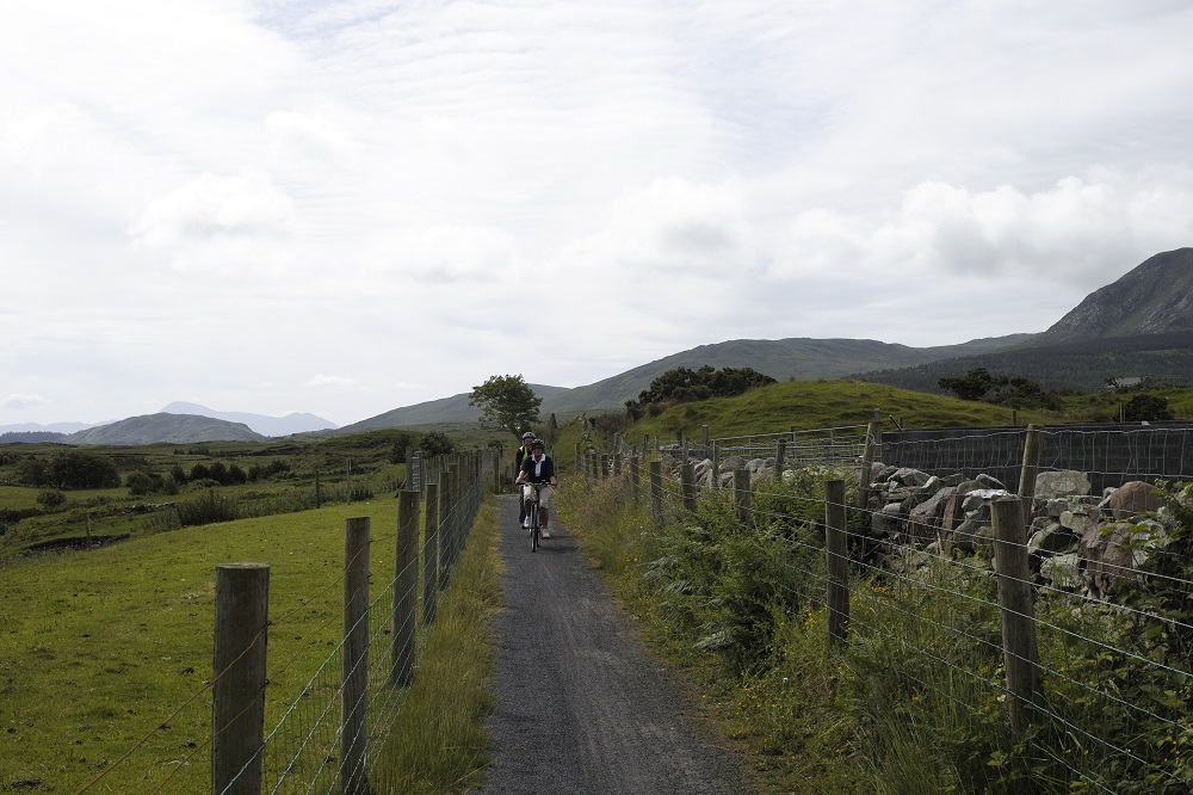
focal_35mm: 45
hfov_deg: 43.6
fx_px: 1491
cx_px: 596
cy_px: 398
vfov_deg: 29.8
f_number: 8
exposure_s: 1/400
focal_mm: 30
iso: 100
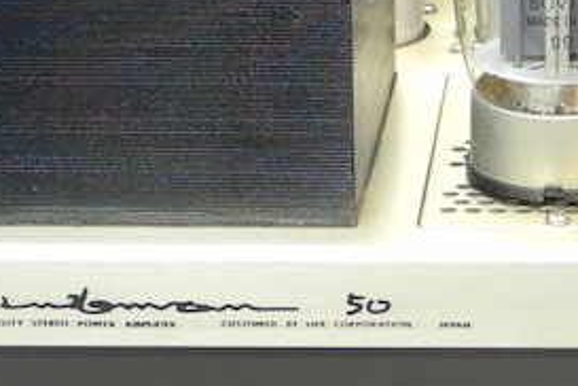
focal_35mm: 150
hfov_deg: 13.4
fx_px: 2408
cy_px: -131
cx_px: 663
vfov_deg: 9.0
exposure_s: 1/21.5
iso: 400
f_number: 3.2
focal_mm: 8.8
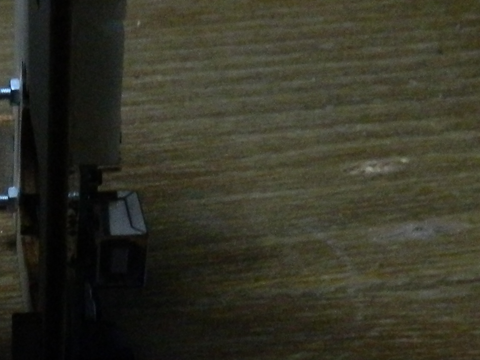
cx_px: -39
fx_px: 1664
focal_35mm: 120
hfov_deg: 16.0
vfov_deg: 12.1
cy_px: 438
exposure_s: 1/100
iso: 400
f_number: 3.2
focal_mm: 5.6
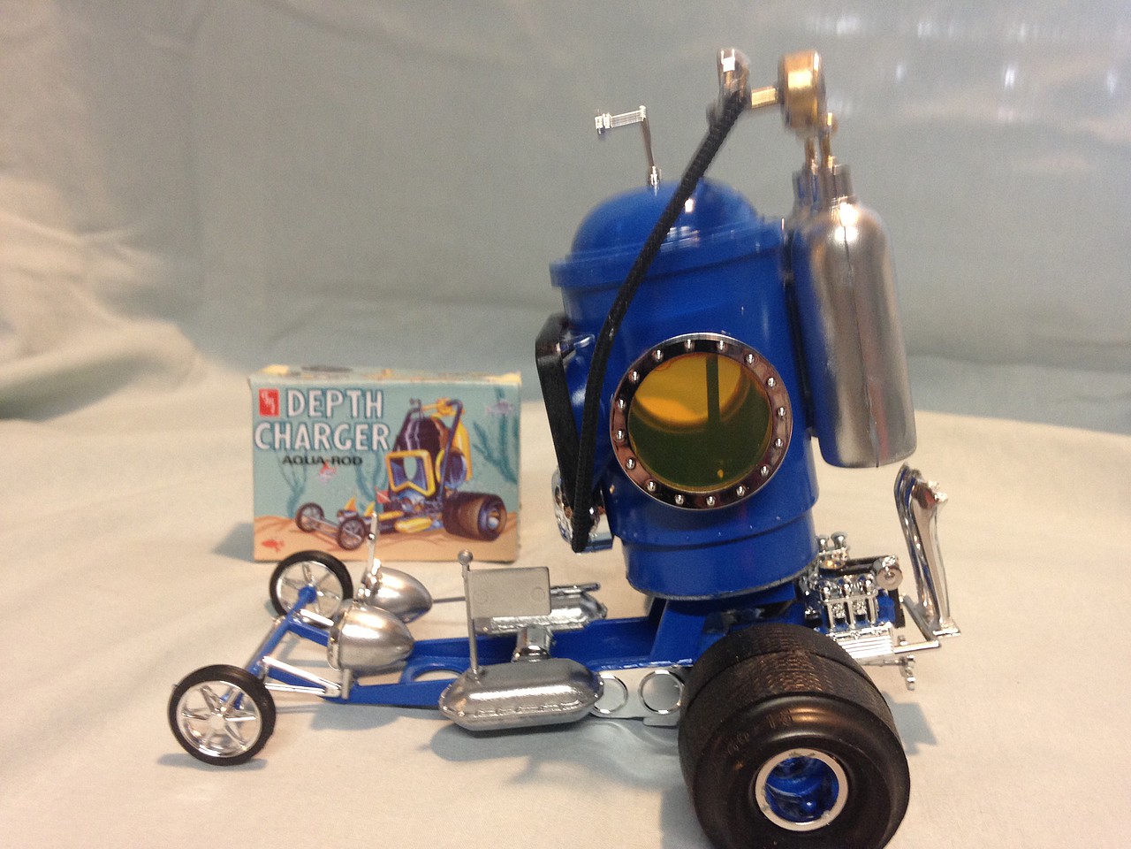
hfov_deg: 55.4
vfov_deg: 42.9
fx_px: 1078
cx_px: 566
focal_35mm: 33
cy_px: 424
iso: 125
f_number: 2.4
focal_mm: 4.12
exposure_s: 1/20
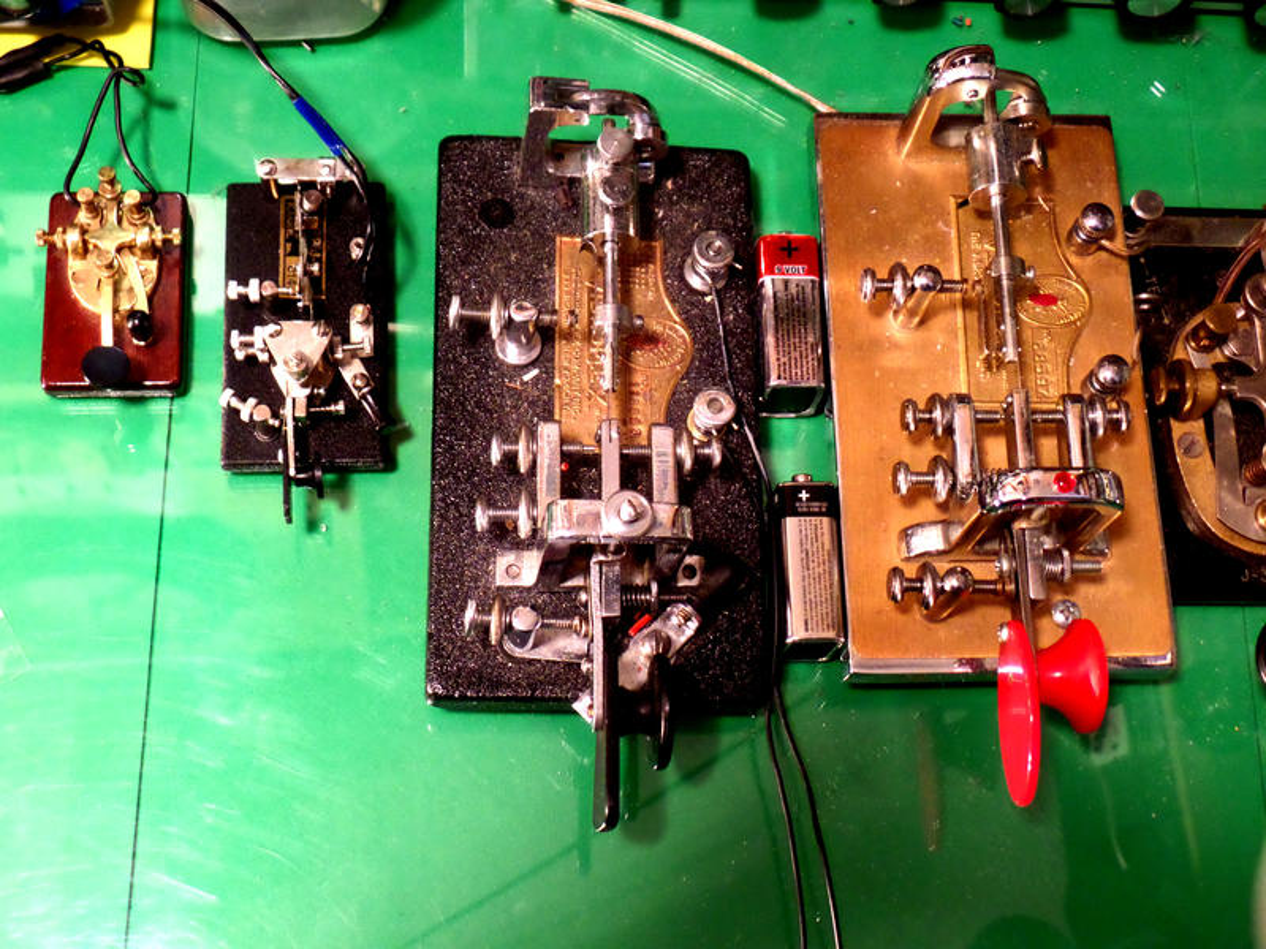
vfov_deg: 28.0
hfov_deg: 36.8
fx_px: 1902
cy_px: 474
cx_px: 633
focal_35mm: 52
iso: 480
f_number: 3.4
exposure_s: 1/45
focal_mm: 9.2
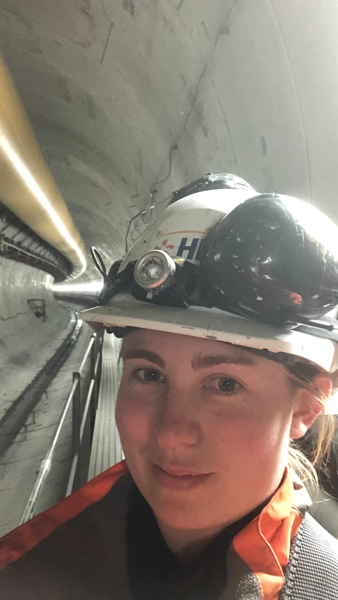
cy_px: 299
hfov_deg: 33.7
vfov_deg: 56.6
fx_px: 558
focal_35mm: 35
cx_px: 155
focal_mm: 2.87
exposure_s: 1/25
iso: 500
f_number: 2.2
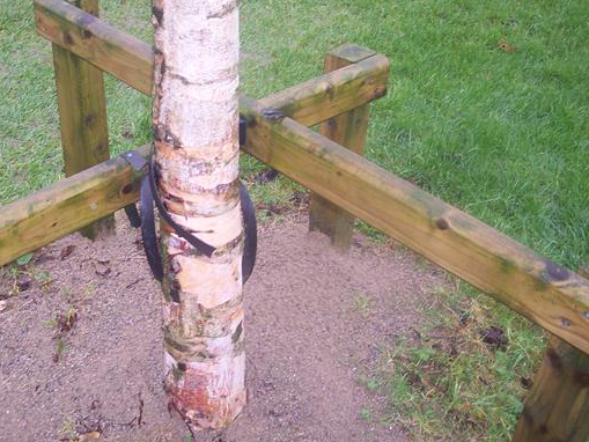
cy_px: 165
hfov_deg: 37.2
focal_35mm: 51
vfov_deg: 28.5
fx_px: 868
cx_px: 215
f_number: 2.8
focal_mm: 8
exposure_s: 1/60
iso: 100
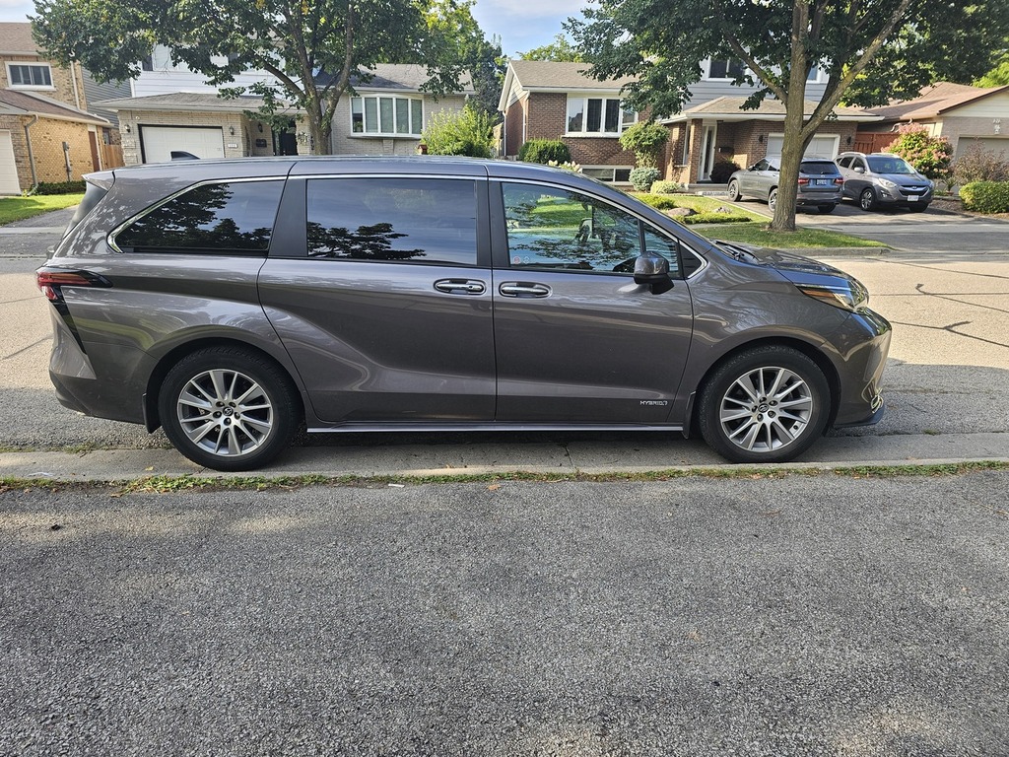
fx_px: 670
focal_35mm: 23
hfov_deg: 73.9
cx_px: 504
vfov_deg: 58.9
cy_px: 378
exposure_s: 1/180
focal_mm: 6.3
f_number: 1.7
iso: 25
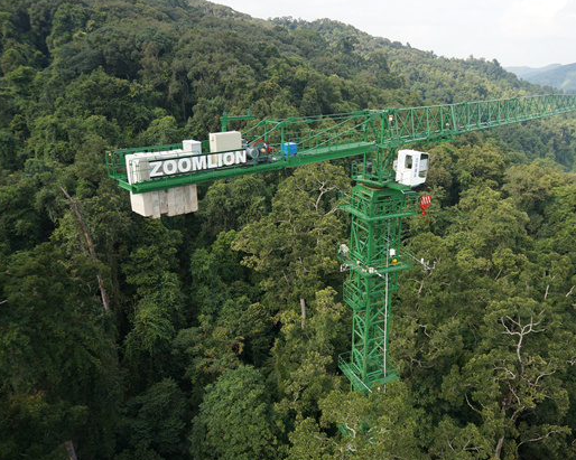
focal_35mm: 28
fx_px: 477
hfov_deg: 61.6
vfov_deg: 51.5
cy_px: 228
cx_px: 351
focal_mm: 16
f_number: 3.5
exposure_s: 1/500
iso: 200
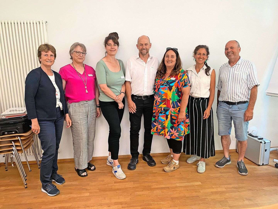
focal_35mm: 26
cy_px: 104
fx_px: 209
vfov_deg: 53.1
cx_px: 139
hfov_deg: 67.3
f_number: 1.8
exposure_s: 1/60
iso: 160
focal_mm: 4.25
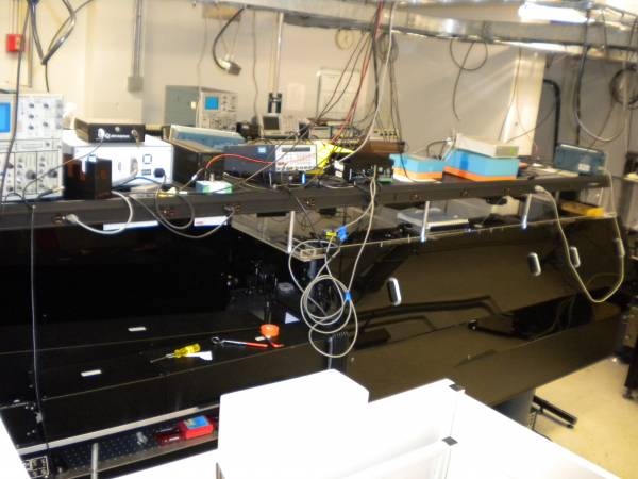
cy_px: 240
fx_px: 645
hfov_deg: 52.6
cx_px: 319
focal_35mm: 35
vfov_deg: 40.7
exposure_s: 1/30
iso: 400
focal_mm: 6.3
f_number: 3.1
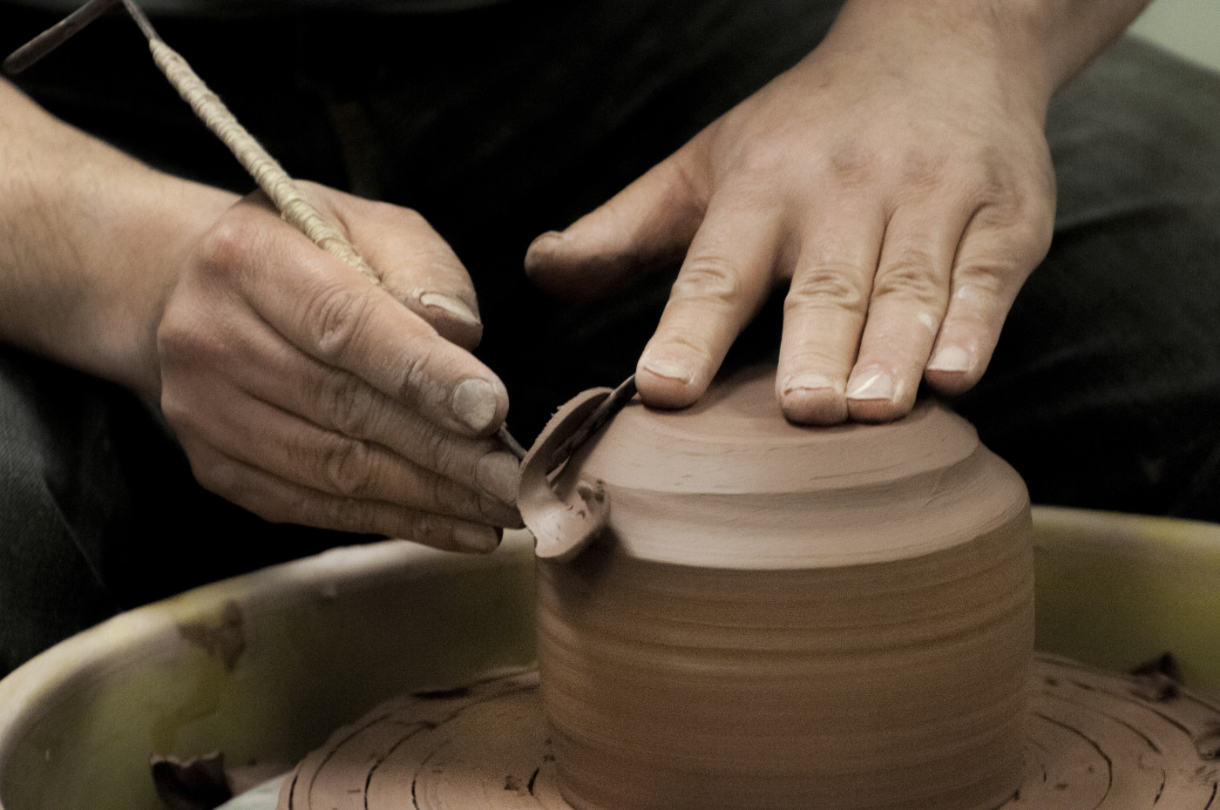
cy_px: 405
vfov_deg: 3.0
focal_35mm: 450
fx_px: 15232
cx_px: 610
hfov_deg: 4.6
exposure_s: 1/80
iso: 3200
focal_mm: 300
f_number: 5.6
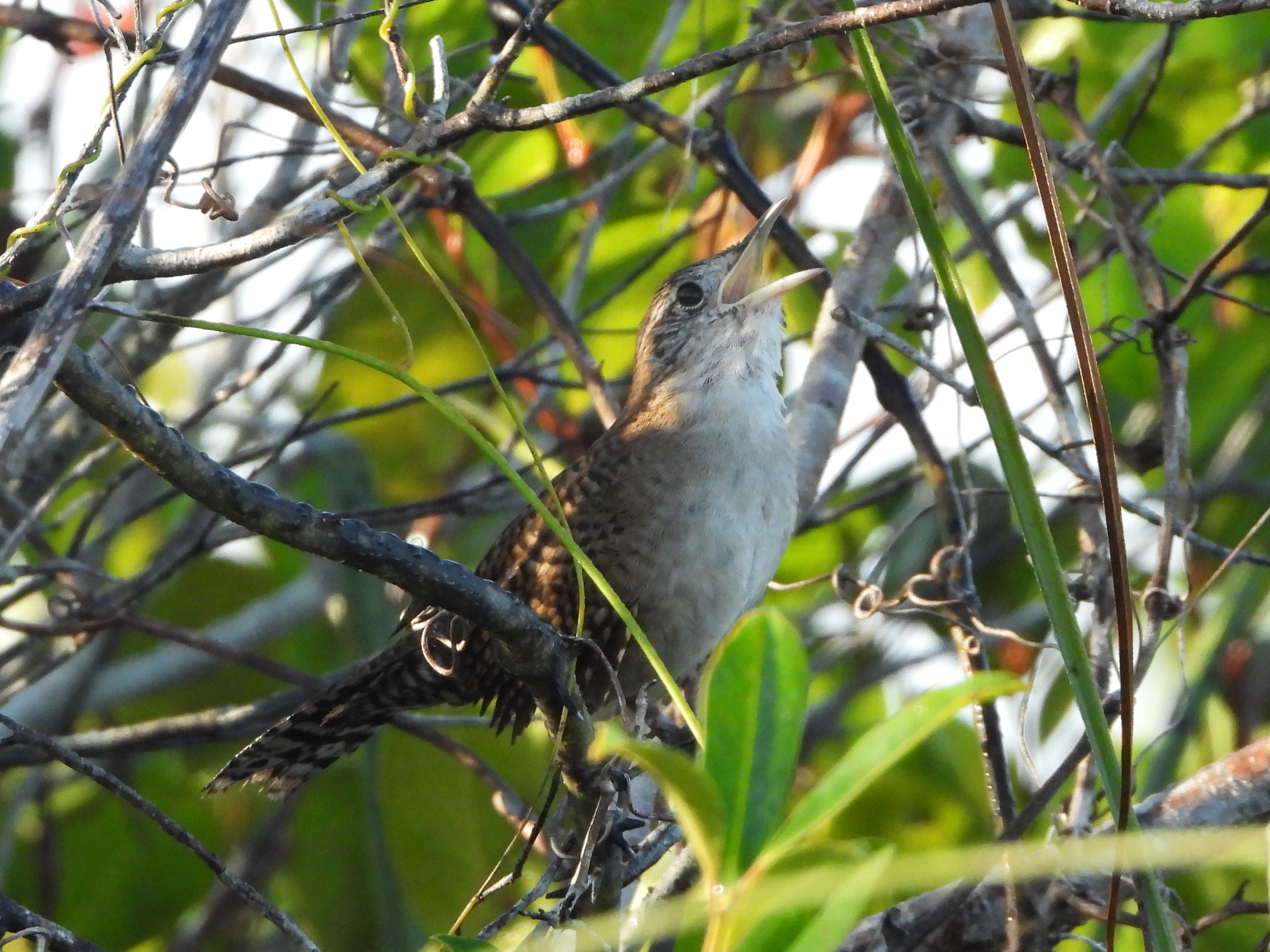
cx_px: 635
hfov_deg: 2.1
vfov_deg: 1.6
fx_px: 34119
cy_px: 476
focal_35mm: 930
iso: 800
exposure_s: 1/500
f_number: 5.6
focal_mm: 167
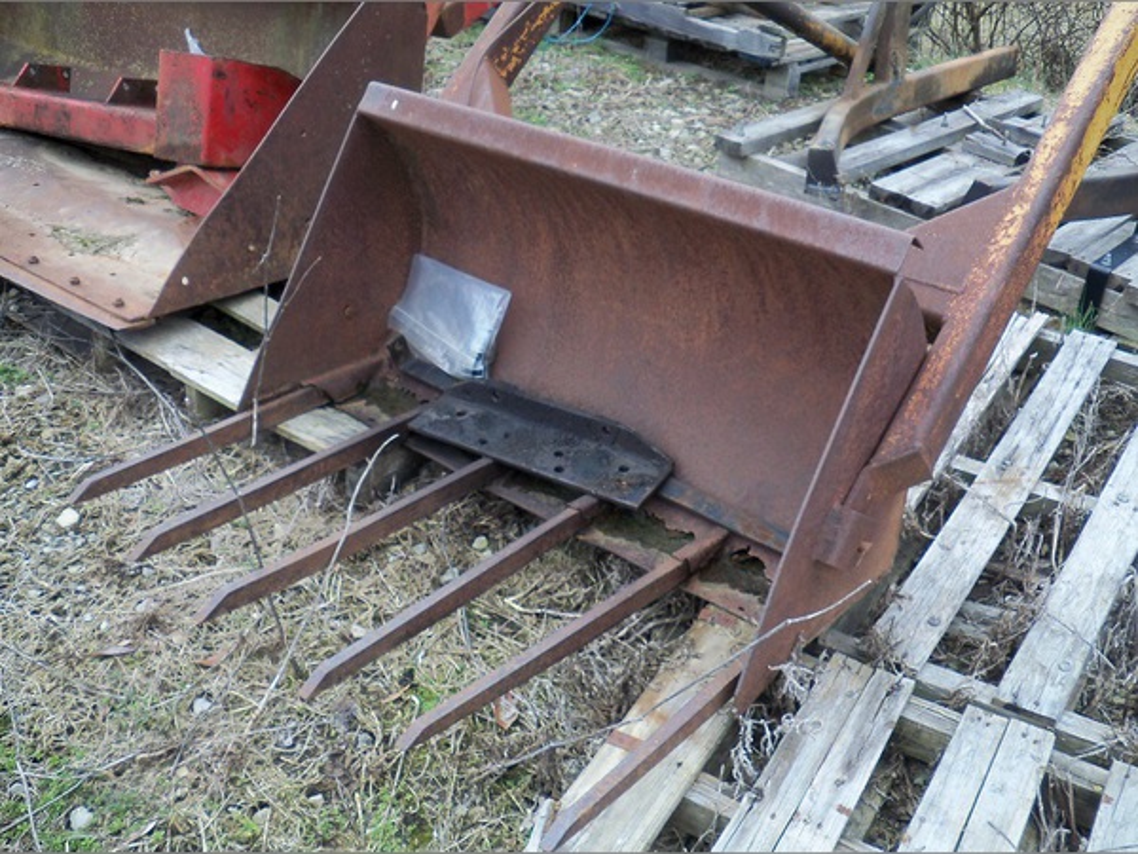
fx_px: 1249
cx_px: 569
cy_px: 427
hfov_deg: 49.0
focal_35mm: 38
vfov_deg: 37.7
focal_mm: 6.3
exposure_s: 1/125
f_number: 3.5
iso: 100
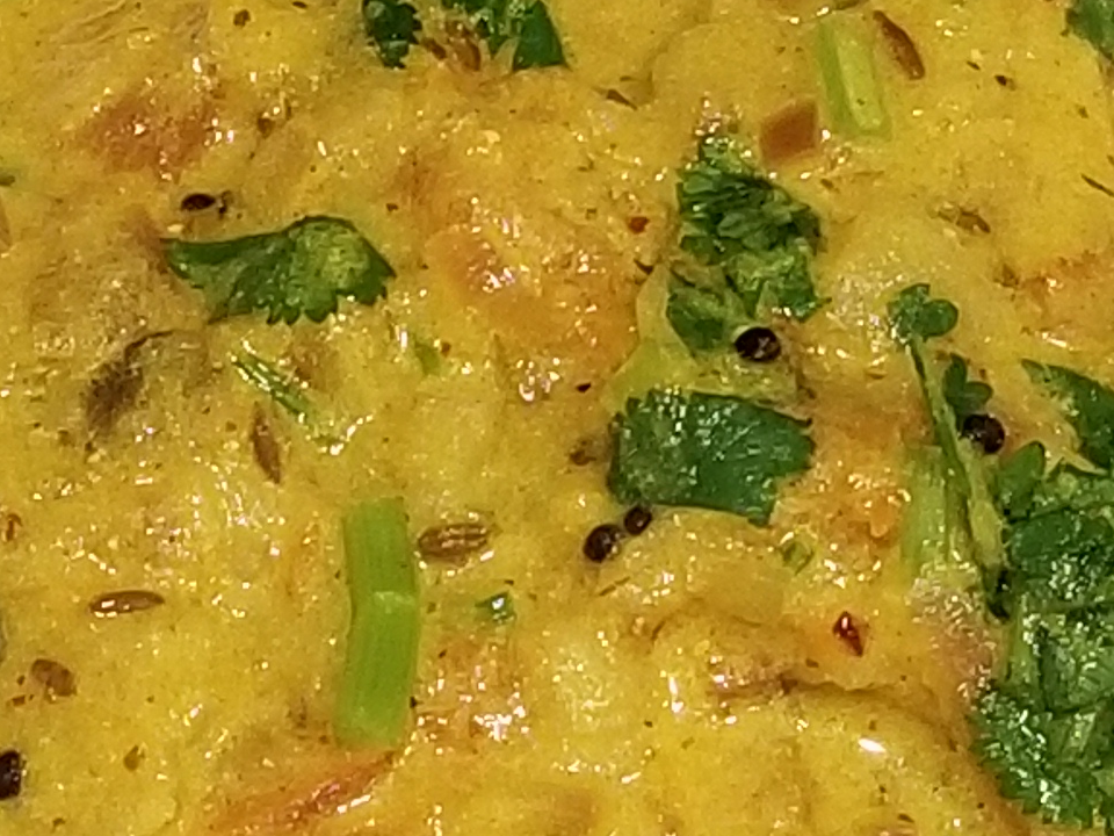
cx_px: 527
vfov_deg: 18.8
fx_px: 2510
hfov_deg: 25.0
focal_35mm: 78
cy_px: 268
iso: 200
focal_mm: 4.25
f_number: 1.7
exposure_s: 1/40
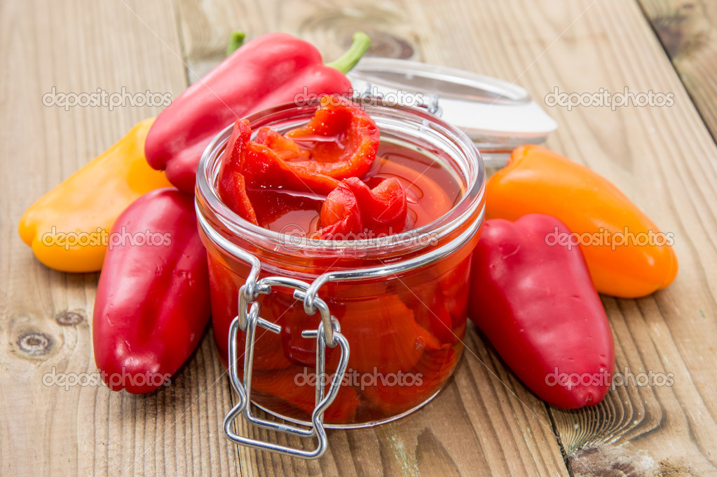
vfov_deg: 13.0
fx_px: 2089
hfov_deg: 19.5
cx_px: 358
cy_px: 238
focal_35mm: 105
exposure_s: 1/200
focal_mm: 70
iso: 100
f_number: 11
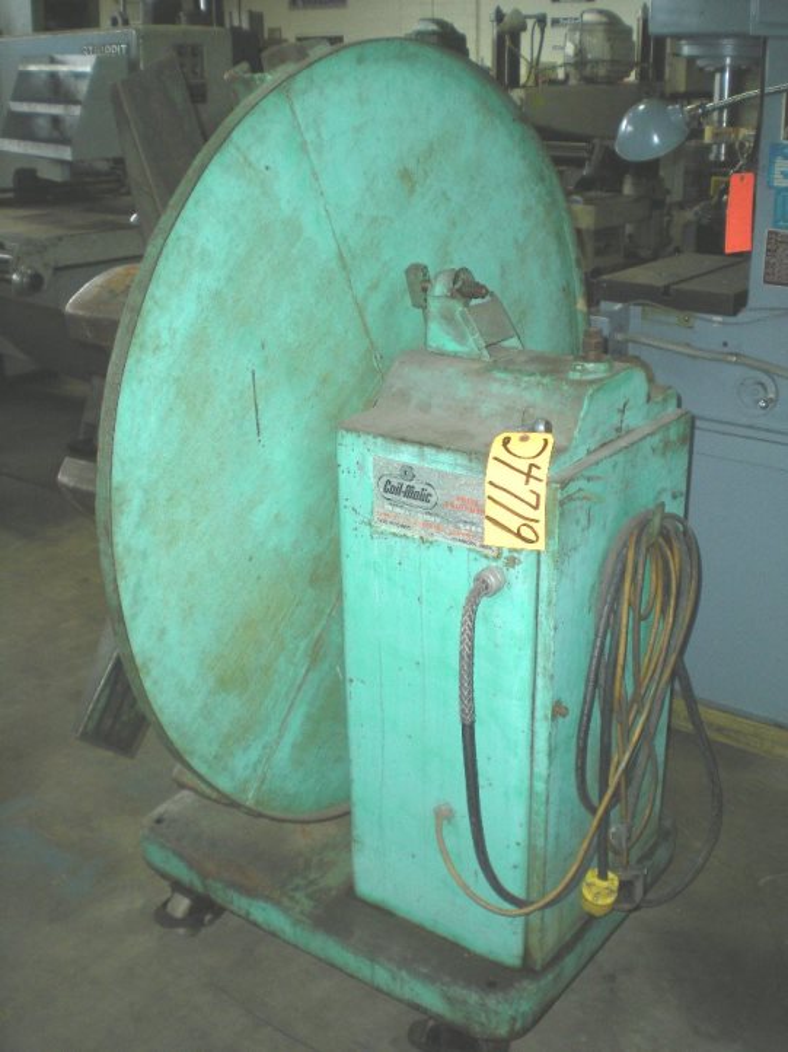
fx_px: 1154
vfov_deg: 49.0
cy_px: 526
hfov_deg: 37.7
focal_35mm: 38
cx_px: 394
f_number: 3.1
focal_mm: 6.3
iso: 188
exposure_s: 1/60
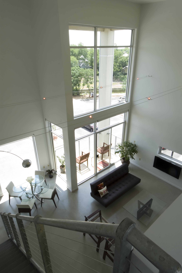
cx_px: 91
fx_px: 159
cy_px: 136
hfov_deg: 59.6
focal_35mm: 21
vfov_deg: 81.1
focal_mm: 14
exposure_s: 1/3
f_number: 22
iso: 100
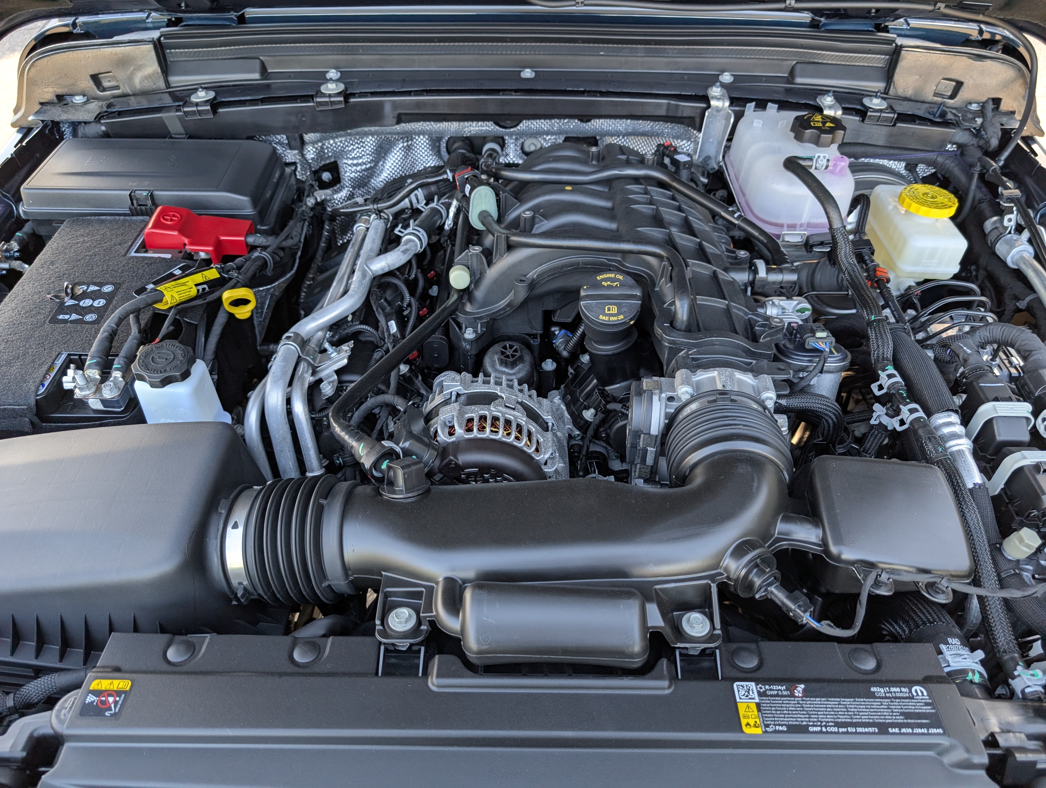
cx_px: 523
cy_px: 394
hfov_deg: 71.5
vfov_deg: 56.9
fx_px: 726
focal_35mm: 24
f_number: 1.68
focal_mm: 6.9
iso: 79
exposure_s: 1/120
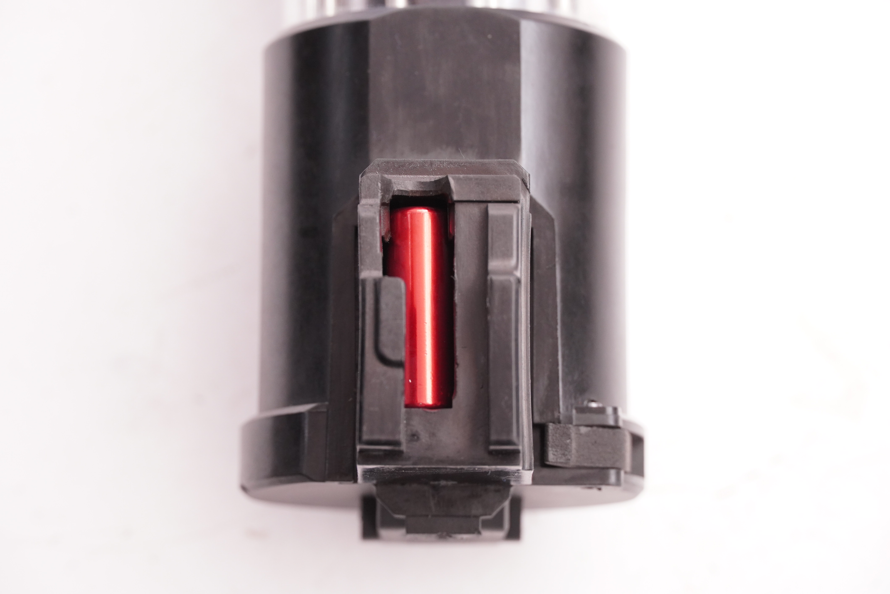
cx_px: 445
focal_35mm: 116
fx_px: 2857
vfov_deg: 11.9
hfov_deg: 17.7
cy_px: 297
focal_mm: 77
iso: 1000
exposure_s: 1/125
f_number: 5.6
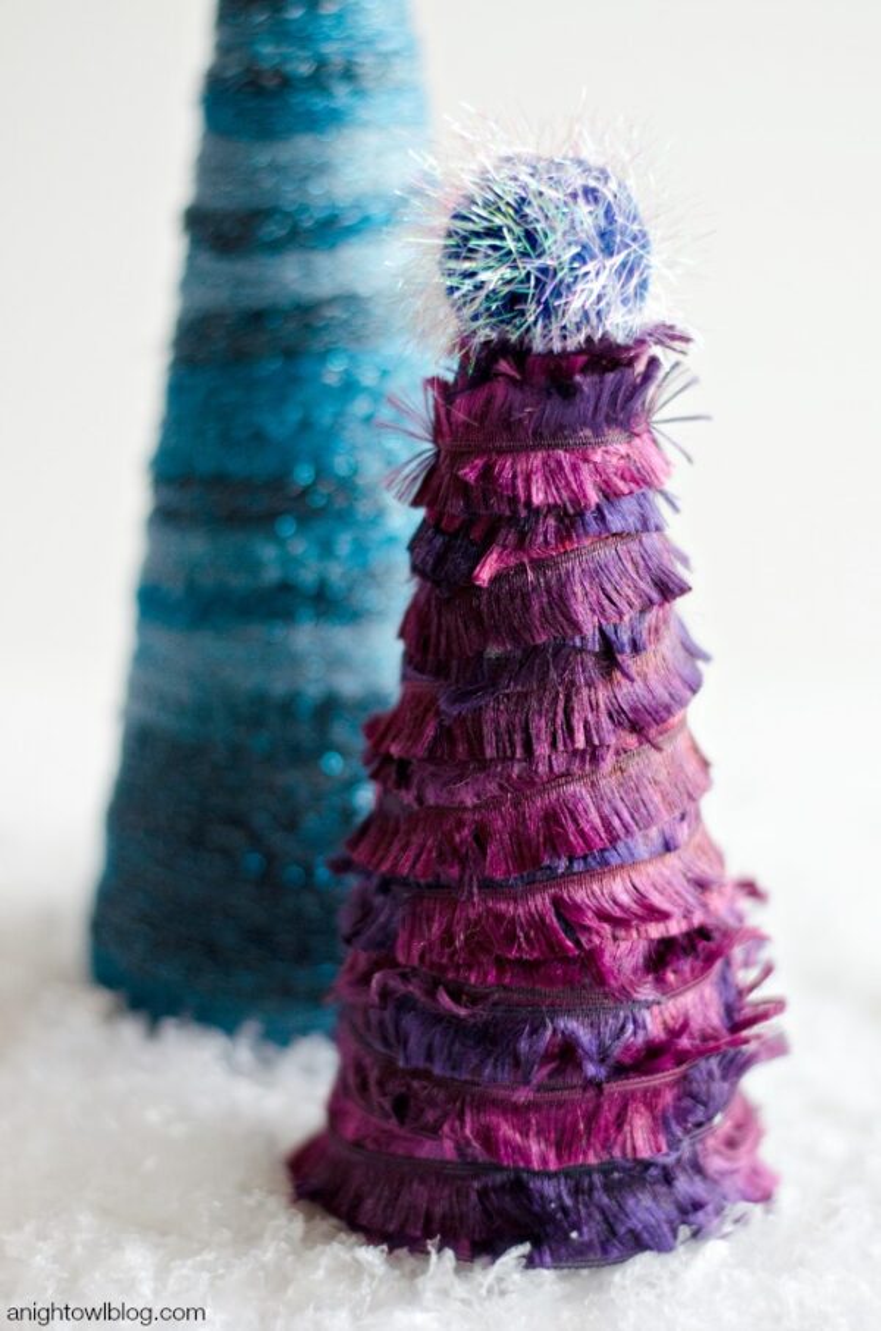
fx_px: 2766
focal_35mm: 75
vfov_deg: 27.0
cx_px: 440
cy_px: 666
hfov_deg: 18.1
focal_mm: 50
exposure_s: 1/250
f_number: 2.2
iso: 1000
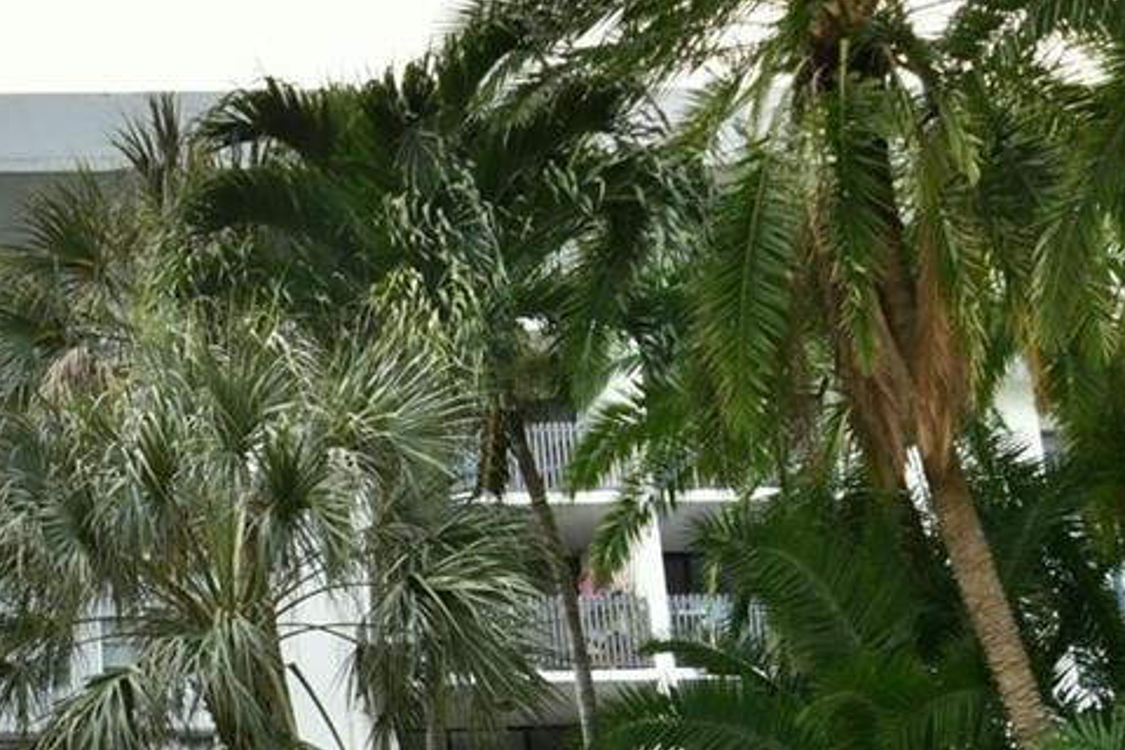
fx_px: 1562
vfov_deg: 24.7
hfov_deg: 36.5
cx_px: 66
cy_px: 874
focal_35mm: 50
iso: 400
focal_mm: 10
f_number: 8
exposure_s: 1/250
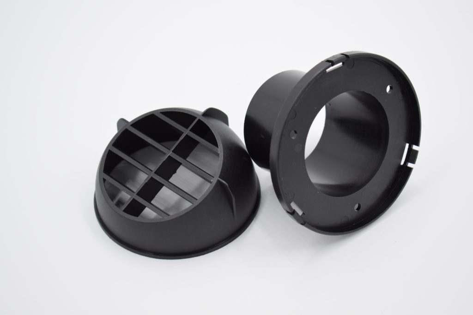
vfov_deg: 16.6
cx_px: 236
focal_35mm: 82
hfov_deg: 24.6
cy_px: 158
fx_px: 1084
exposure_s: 1/50
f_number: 5.6
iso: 100
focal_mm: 55
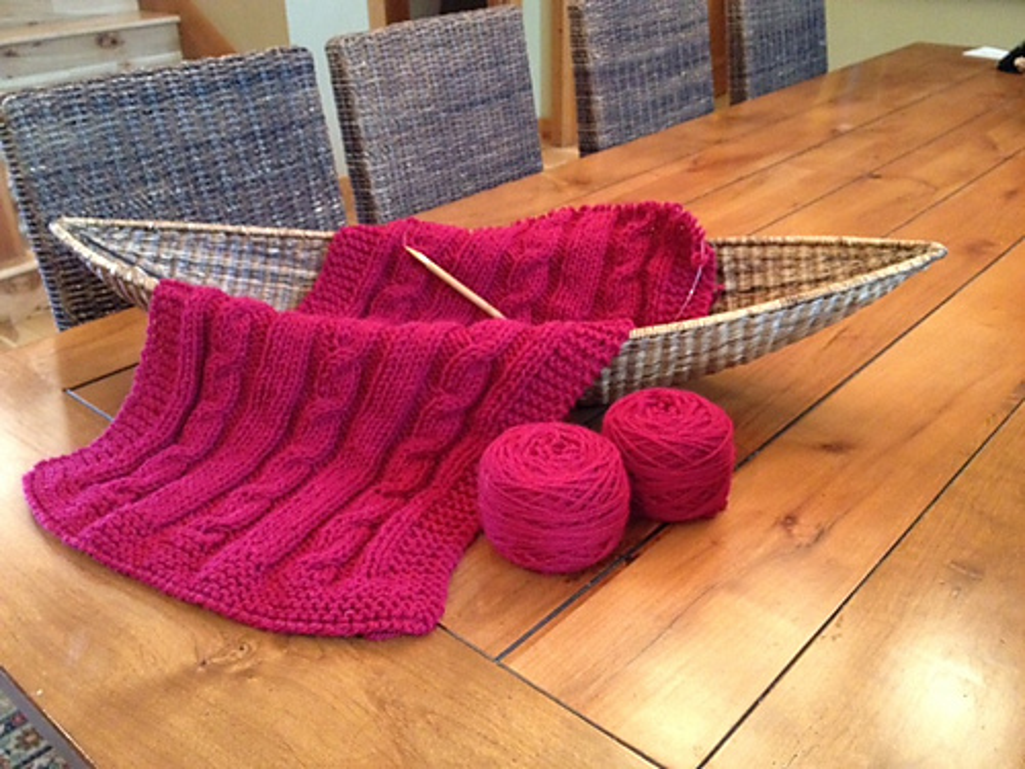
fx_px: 1036
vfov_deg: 40.7
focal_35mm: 35
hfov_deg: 52.6
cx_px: 512
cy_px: 384
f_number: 2.4
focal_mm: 4.28
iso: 400
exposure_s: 1/15
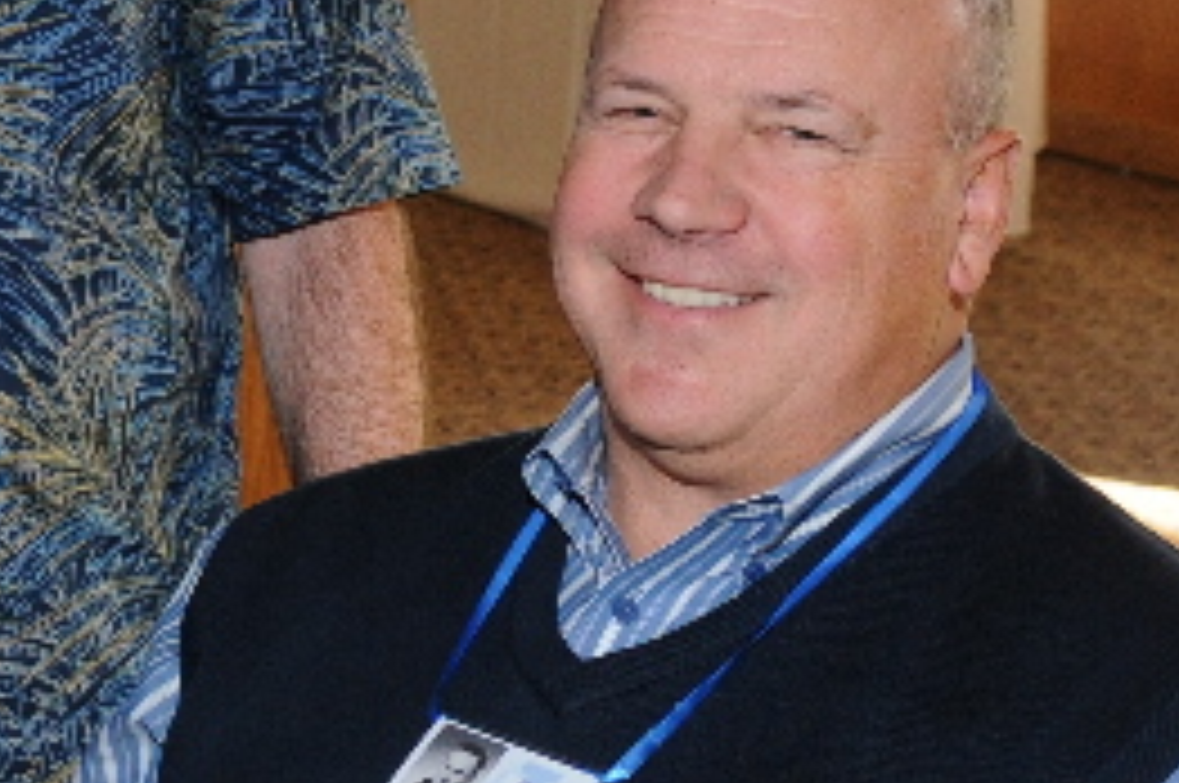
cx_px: -598
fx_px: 3500
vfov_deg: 12.7
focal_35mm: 107
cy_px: 182
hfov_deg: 17.2
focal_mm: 22
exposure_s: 1/80
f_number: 4
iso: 500
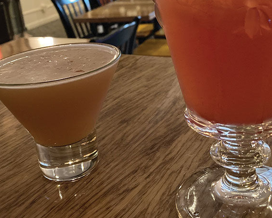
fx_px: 387
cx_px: 133
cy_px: 58
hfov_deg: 38.8
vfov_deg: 31.0
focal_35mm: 48
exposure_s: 1/24
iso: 640
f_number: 1.8
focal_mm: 3.99
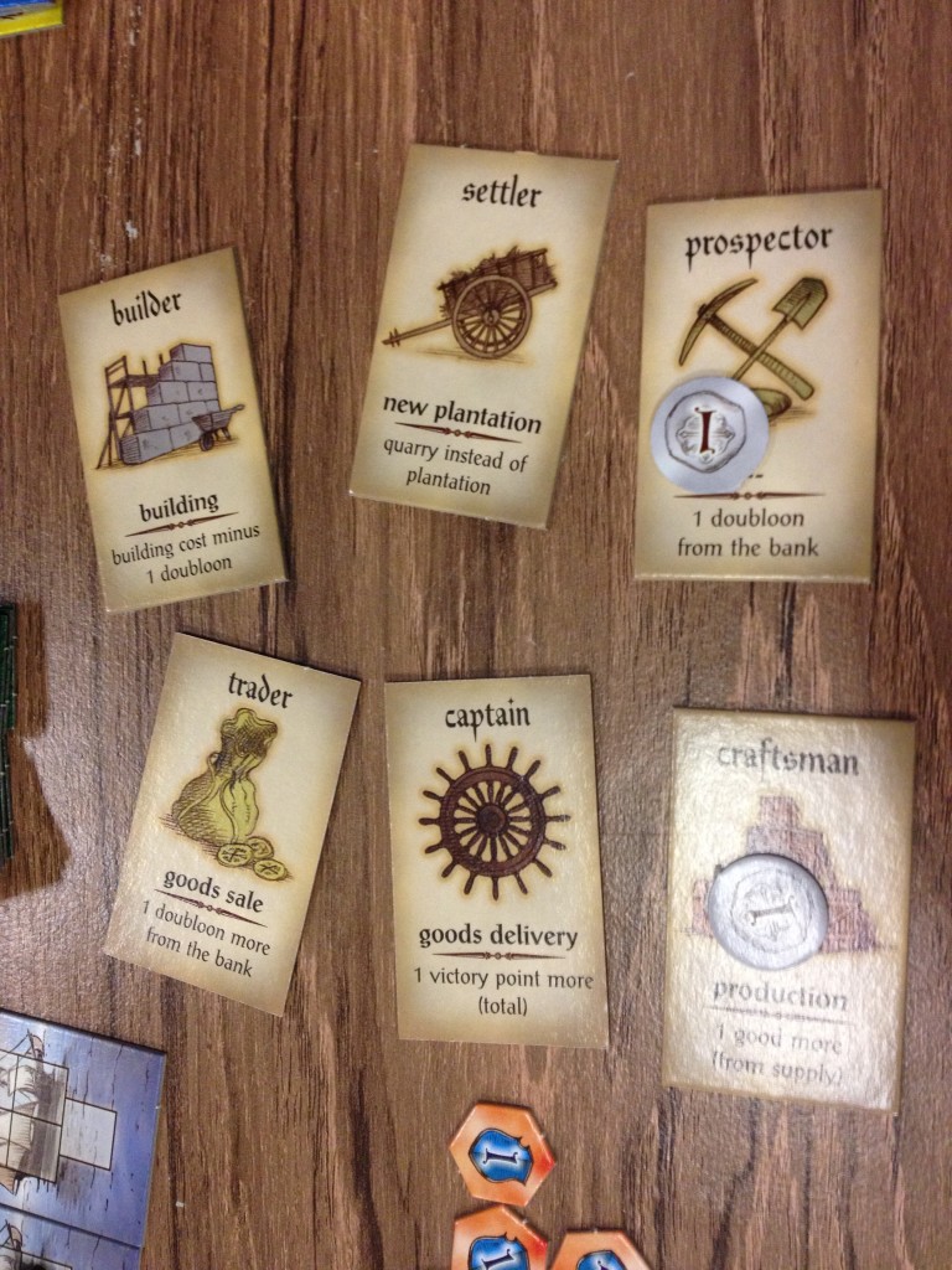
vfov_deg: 52.6
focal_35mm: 35
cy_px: 635
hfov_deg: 40.7
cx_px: 476
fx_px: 1283
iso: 200
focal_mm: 4.28
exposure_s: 1/20
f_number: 2.4
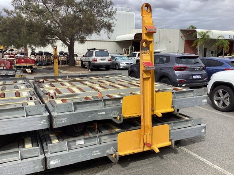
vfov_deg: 45.4
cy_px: 88
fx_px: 210
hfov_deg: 58.4
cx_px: 117
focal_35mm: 31
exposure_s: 1/823
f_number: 2.4
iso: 25
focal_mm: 3.3
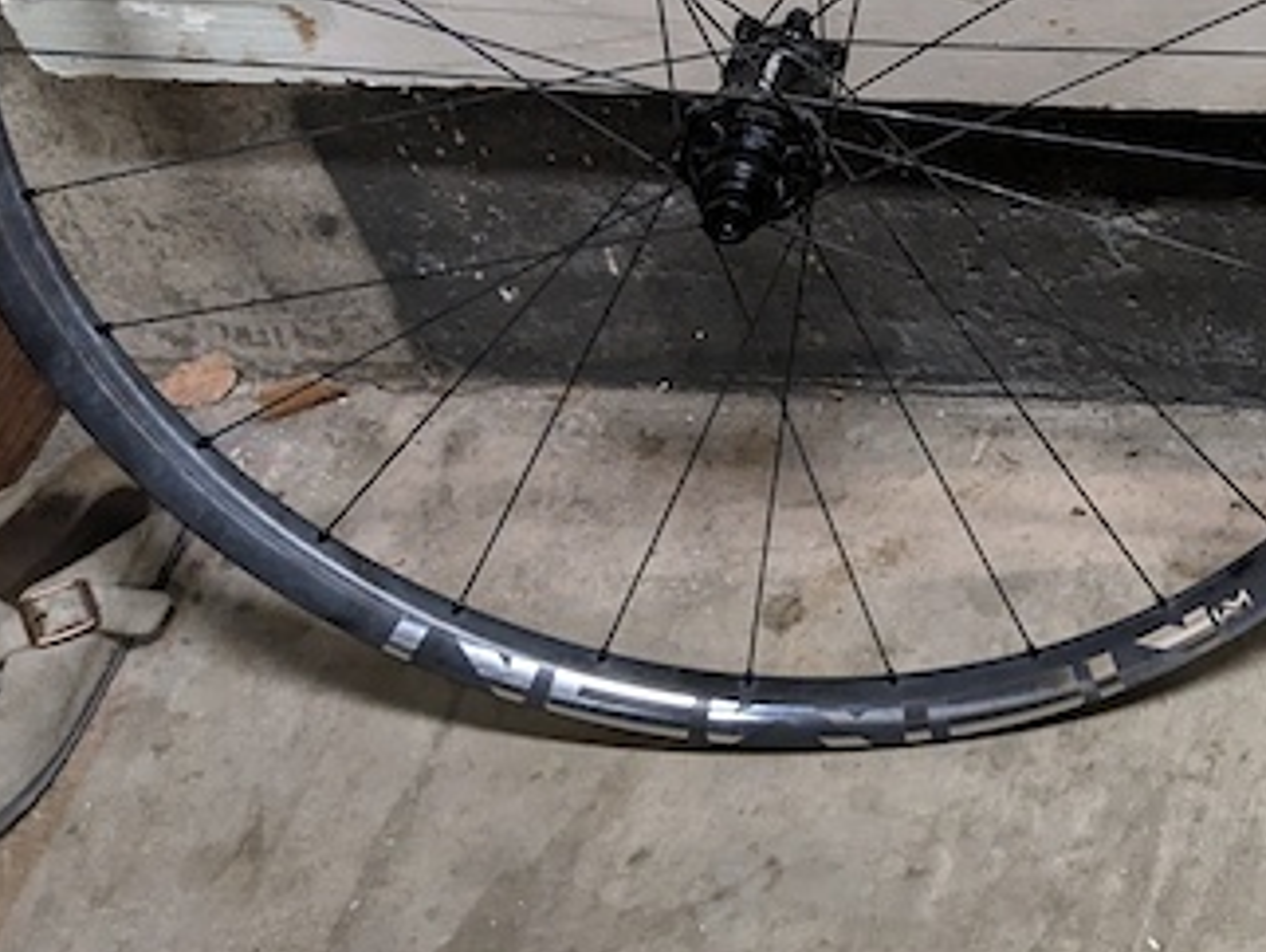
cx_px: 1435
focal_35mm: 67
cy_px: 193
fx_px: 2452
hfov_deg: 26.4
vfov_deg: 21.7
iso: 286
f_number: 1.73
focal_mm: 4.38
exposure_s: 1/30
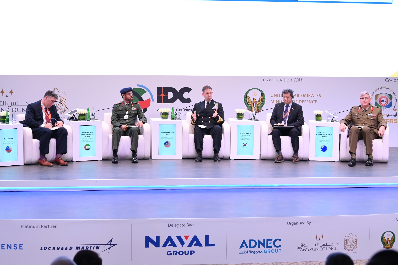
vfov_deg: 15.9
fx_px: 950
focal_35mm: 86
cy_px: 132
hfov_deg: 23.7
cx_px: 199
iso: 2500
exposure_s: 1/250
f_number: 4.5
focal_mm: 86
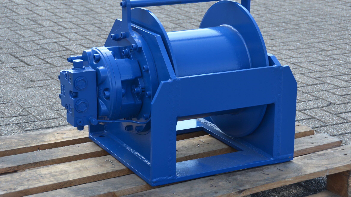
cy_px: 101
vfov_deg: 13.7
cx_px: 175
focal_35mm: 89
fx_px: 824
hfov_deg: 24.0
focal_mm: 55
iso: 125
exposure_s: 1/160
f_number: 6.3
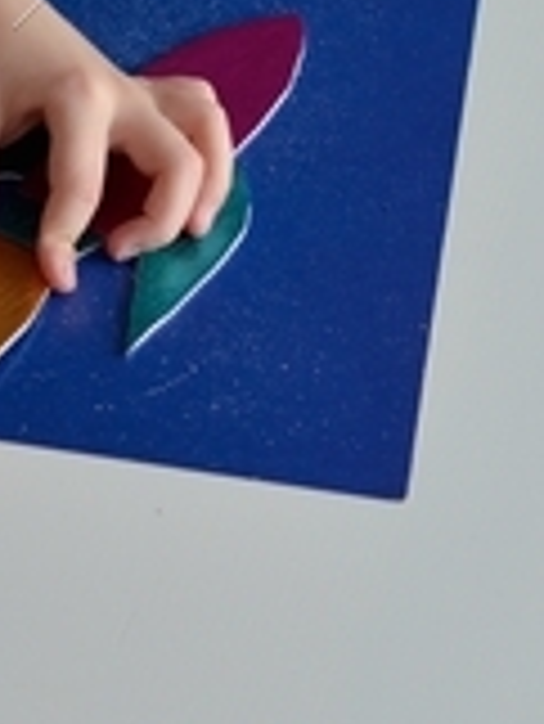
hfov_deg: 5.6
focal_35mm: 264
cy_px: -56
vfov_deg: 7.5
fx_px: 5524
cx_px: -396
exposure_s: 1/200
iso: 320
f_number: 2.5
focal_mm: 50
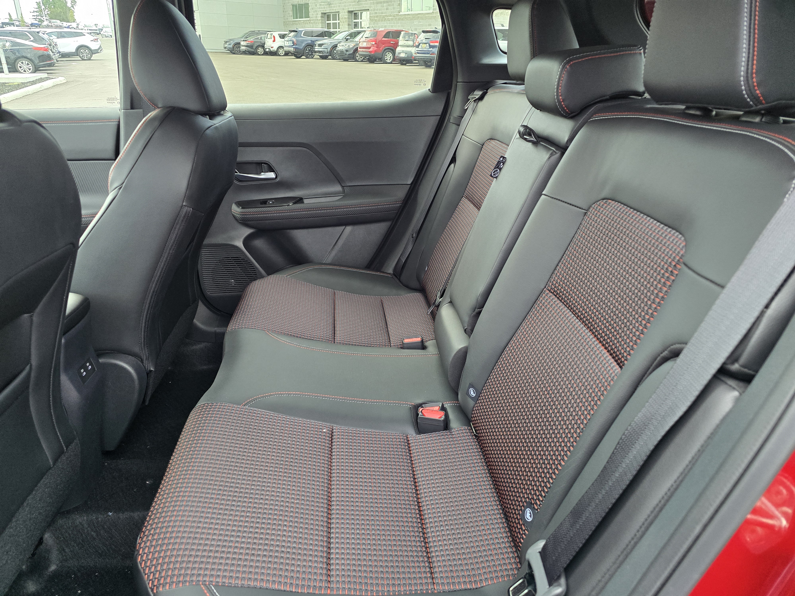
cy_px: 298
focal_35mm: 23
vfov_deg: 58.9
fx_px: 528
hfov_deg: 73.9
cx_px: 398
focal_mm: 6.3
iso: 125
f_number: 1.7
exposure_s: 1/180
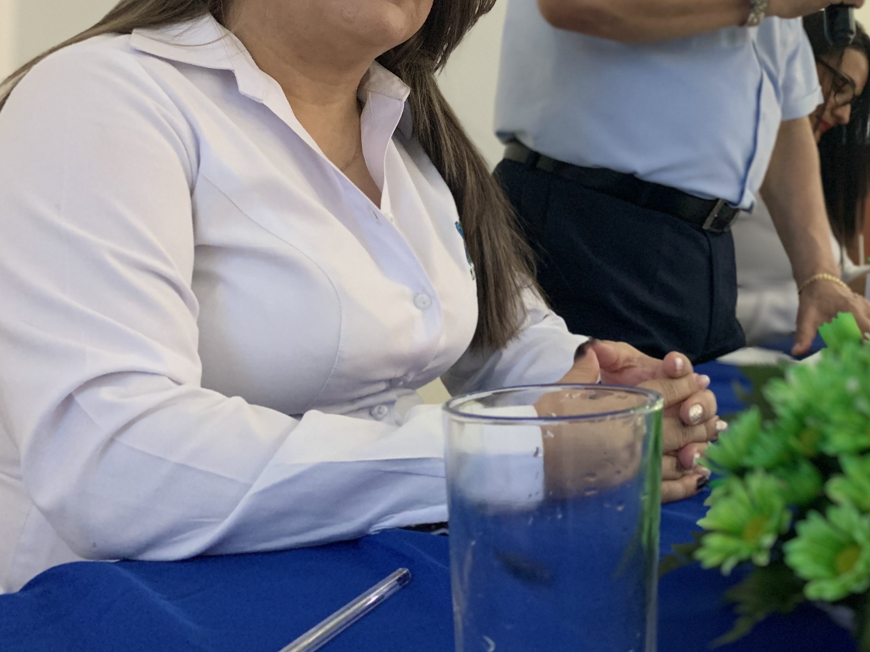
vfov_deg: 33.0
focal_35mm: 43
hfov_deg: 42.3
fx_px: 1081
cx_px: 672
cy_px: 174
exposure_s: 1/30
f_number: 1.8
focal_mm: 4.25
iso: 500
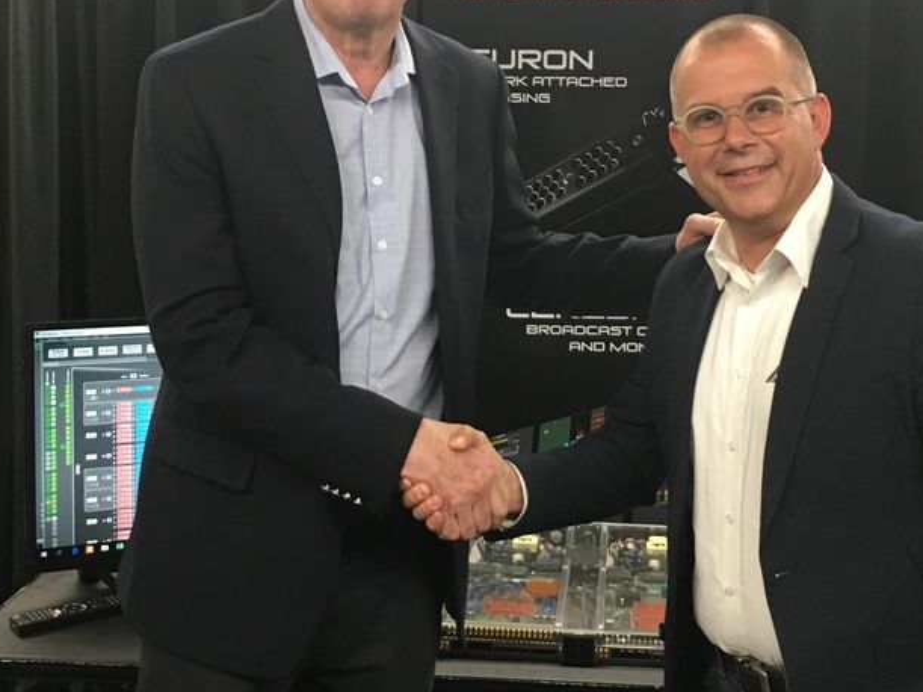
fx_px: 1520
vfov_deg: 25.5
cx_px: 495
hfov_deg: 33.8
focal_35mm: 57
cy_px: 239
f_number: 2.2
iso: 125
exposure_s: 1/30
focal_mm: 4.15
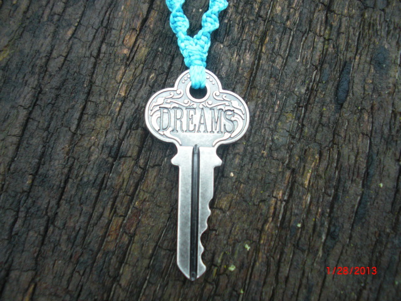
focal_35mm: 36
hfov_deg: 51.4
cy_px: 150
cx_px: 200
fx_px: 417
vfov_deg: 39.7
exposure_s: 1/80
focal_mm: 6.3
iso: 200
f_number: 2.8
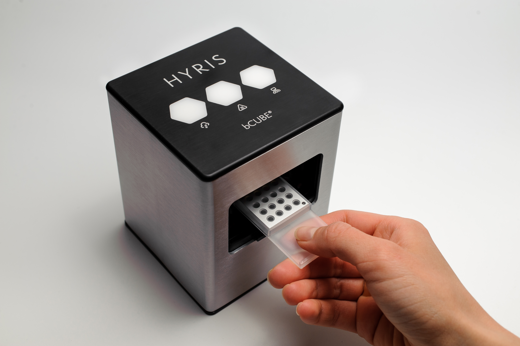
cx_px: 260
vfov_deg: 27.0
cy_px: 173
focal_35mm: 50
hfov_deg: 39.6
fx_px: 722
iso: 250
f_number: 8
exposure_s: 1/125
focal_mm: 50
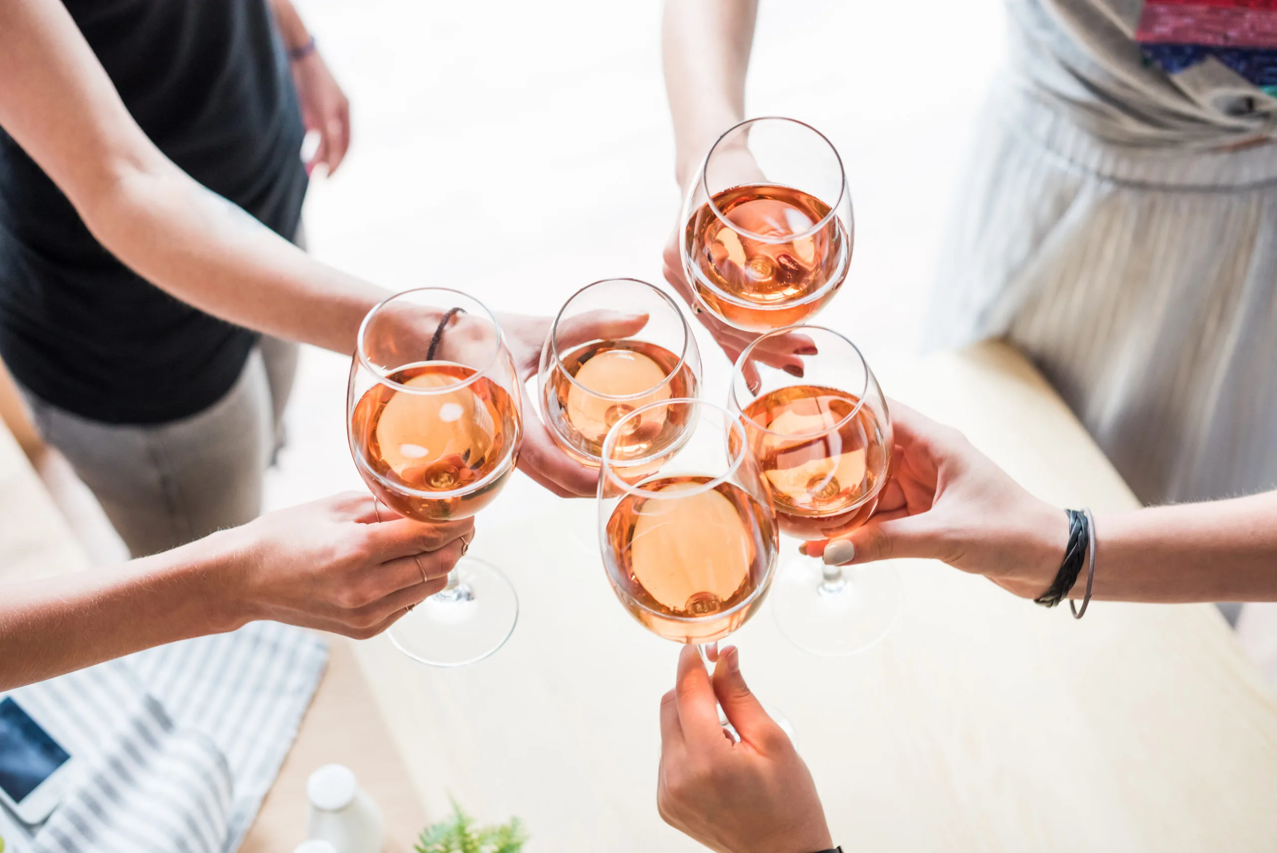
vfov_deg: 27.0
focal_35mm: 50
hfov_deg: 39.6
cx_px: 638
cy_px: 426
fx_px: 1774
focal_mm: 50
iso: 800
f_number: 3.2
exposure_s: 1/50
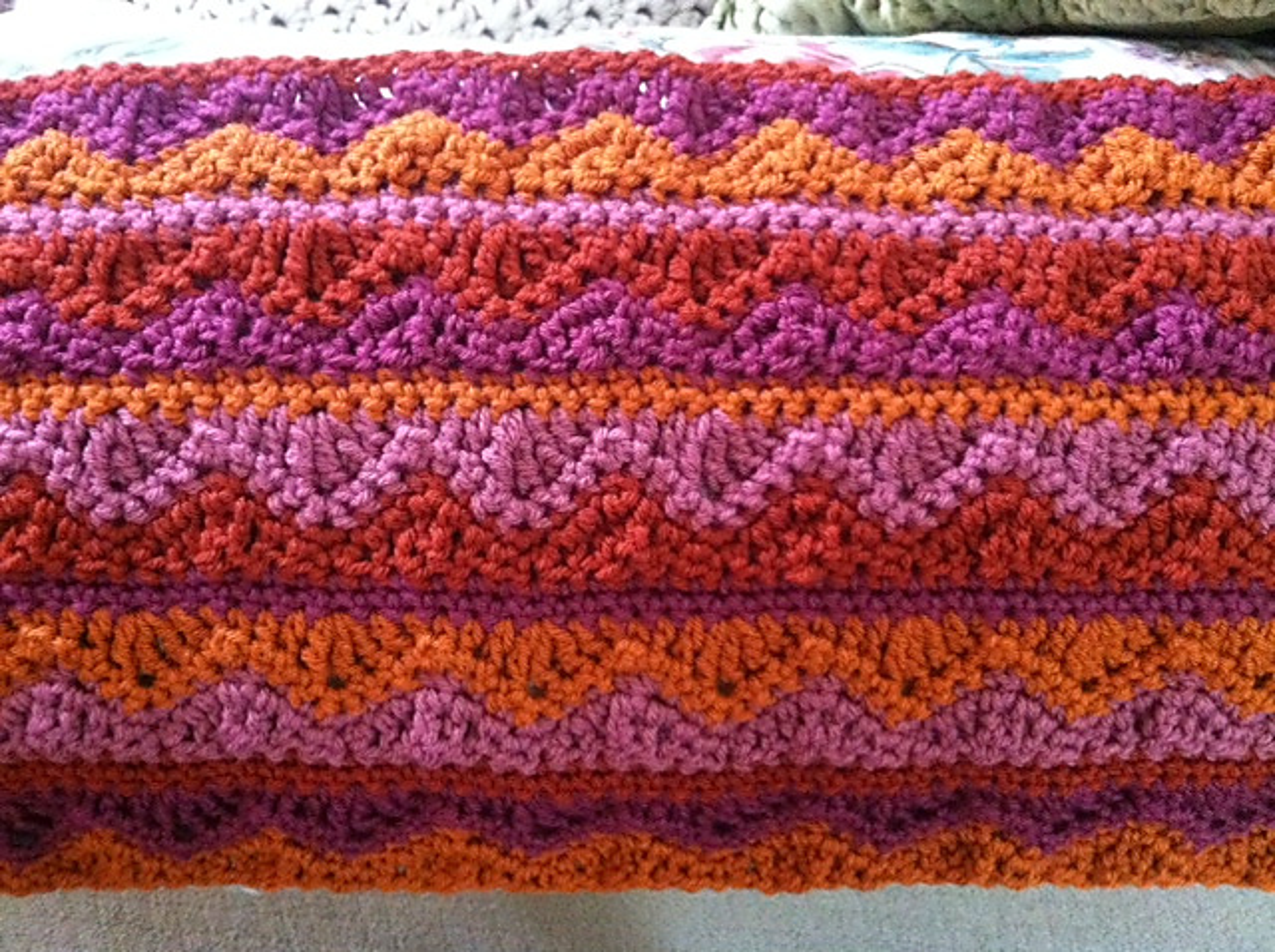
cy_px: 476
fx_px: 1287
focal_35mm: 35
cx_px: 638
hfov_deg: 52.7
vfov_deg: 40.6
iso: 1000
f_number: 2.8
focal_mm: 3.85
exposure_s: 1/15
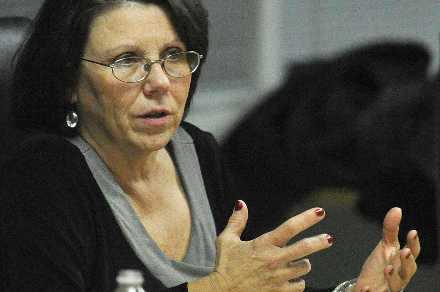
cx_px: 217
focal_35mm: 315
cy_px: 172
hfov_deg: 6.5
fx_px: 3846
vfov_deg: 4.4
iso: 6400
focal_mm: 200
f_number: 2.8
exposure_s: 1/800
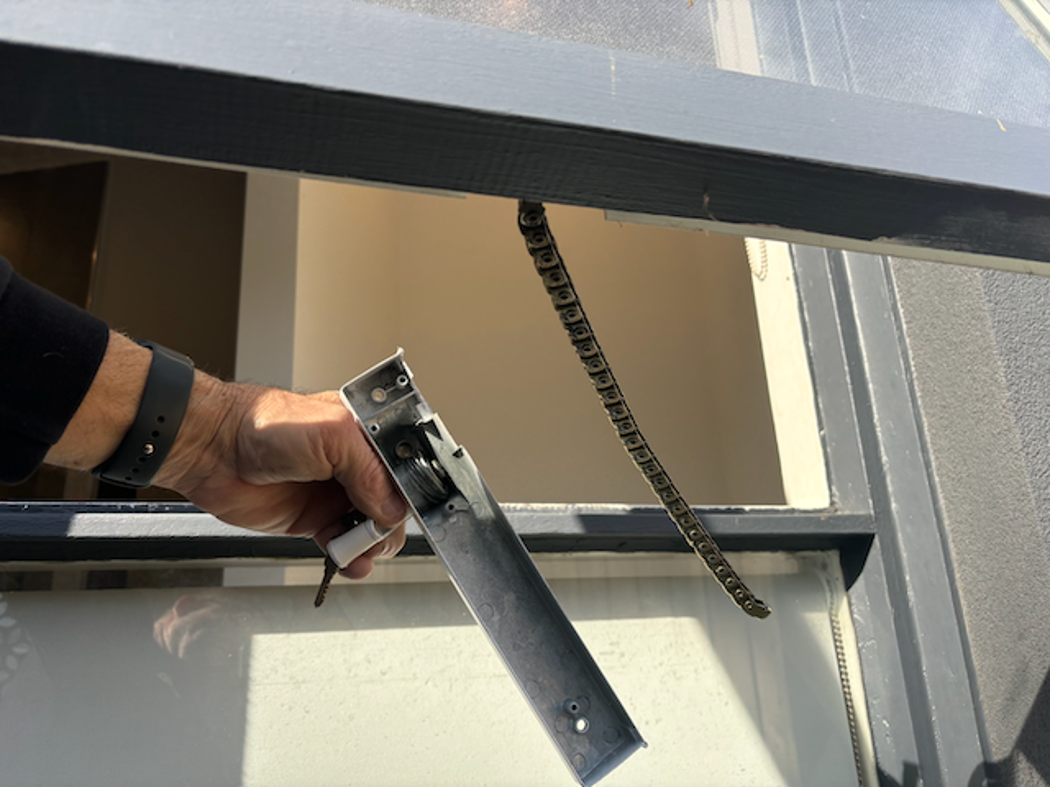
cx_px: 525
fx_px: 789
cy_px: 394
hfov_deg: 67.3
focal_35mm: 26
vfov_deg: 53.1
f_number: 1.6
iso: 50
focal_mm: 5.96
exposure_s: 1/732
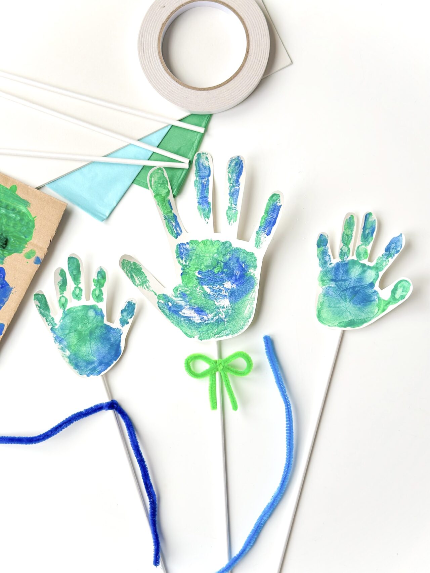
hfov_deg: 30.3
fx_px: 795
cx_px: 215
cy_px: 286
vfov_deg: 39.7
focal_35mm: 48
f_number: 1.8
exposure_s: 1/160
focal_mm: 6.86
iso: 80
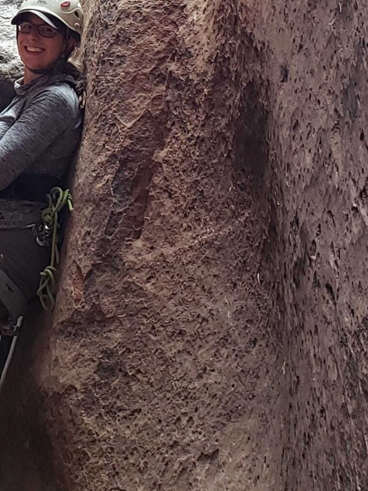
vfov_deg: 27.3
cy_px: -28
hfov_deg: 21.5
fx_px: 936
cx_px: 3
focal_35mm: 66
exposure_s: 1/50
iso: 125
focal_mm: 4.3
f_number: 2.4
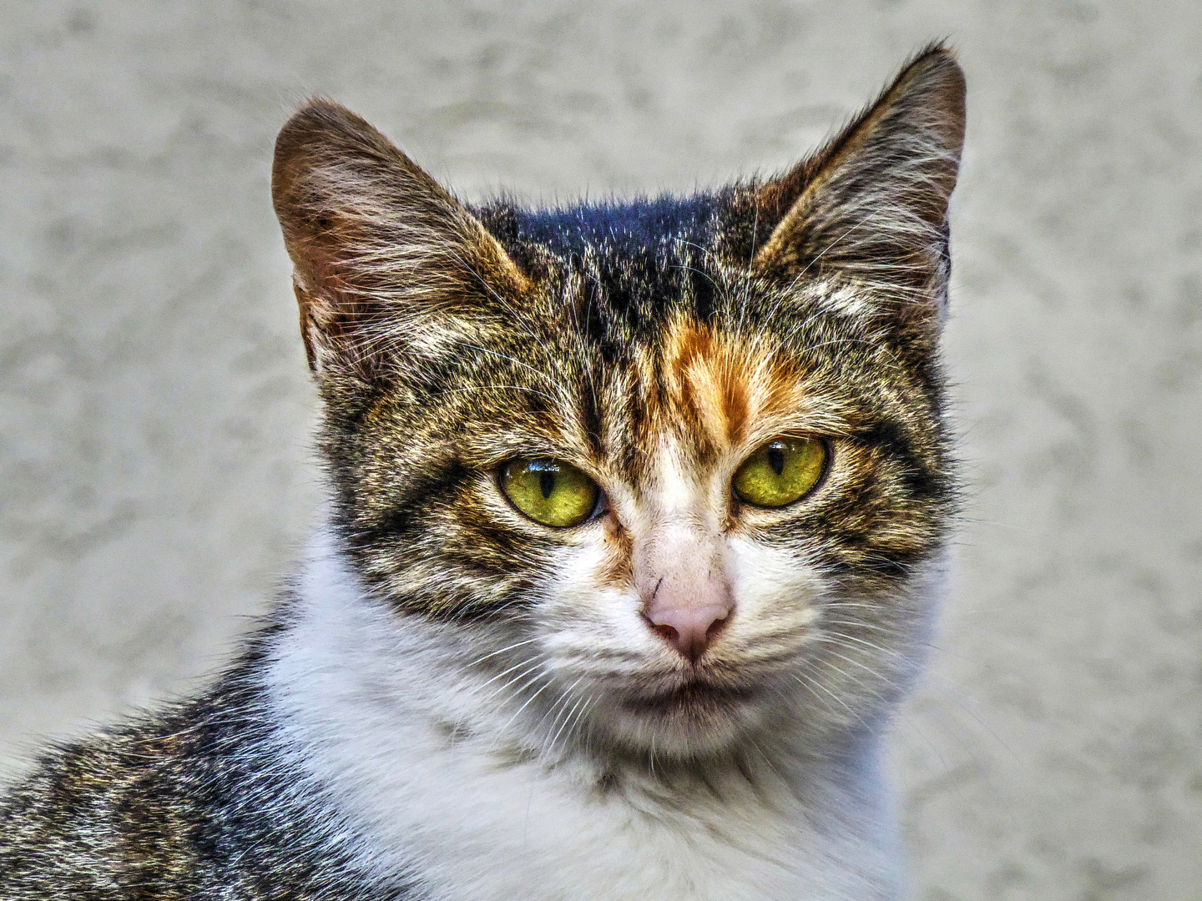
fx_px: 20001
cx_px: 601
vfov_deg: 2.6
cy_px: 450
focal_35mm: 576
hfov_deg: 3.4
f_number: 6.4
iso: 400
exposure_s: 1/60
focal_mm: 86
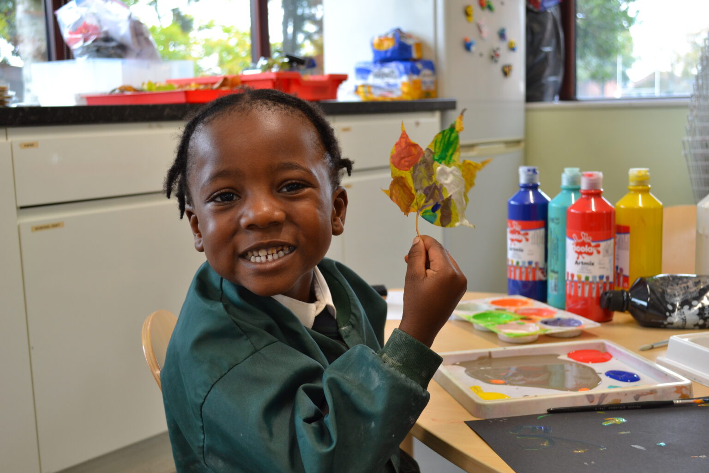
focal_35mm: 45
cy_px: 236
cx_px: 354
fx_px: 886
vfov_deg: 29.9
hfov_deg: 43.6
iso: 400
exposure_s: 1/30
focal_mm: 30
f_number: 4.5
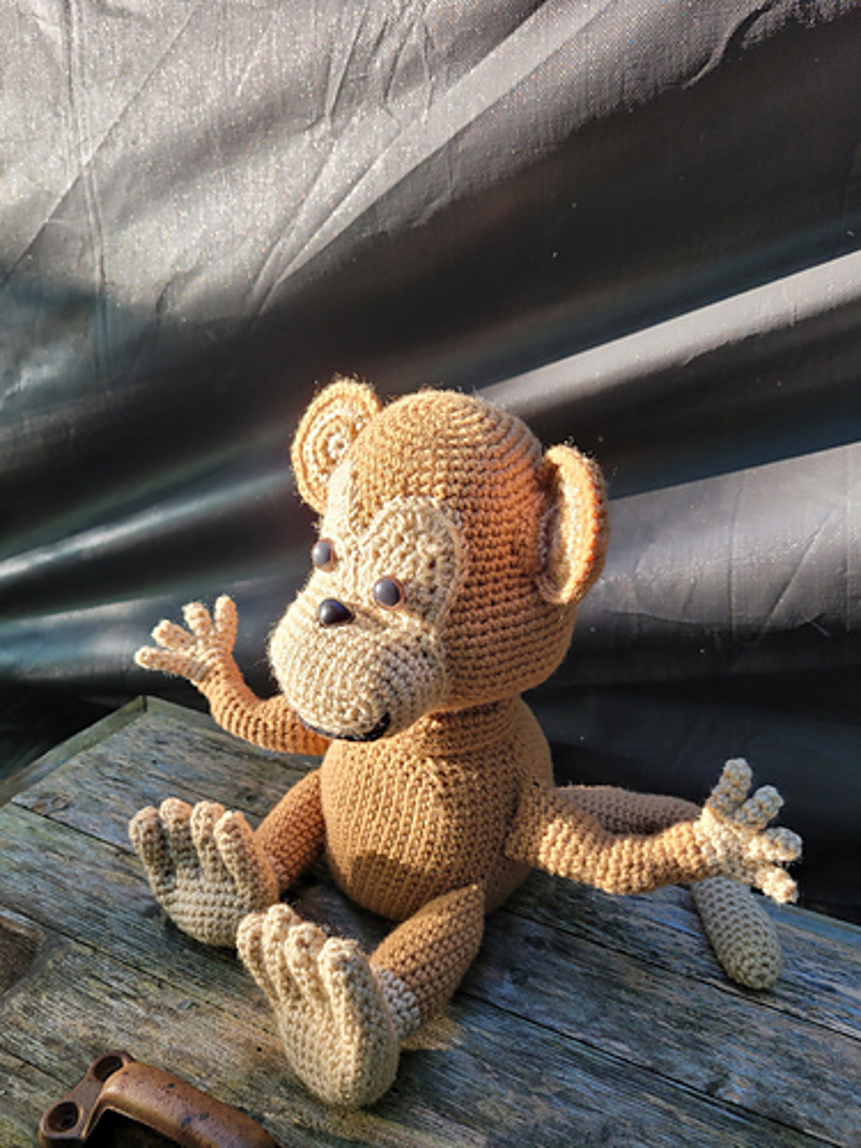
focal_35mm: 26
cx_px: 430
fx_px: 862
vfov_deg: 67.3
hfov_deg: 53.1
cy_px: 574
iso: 64
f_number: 1.8
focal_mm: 5.4
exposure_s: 1/120
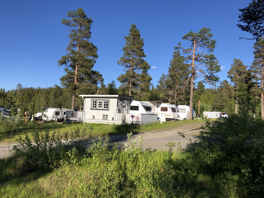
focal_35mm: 28
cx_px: 132
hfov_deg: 63.4
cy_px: 99
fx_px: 214
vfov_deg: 49.7
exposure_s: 1/1453
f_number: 1.8
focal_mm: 3.99
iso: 20
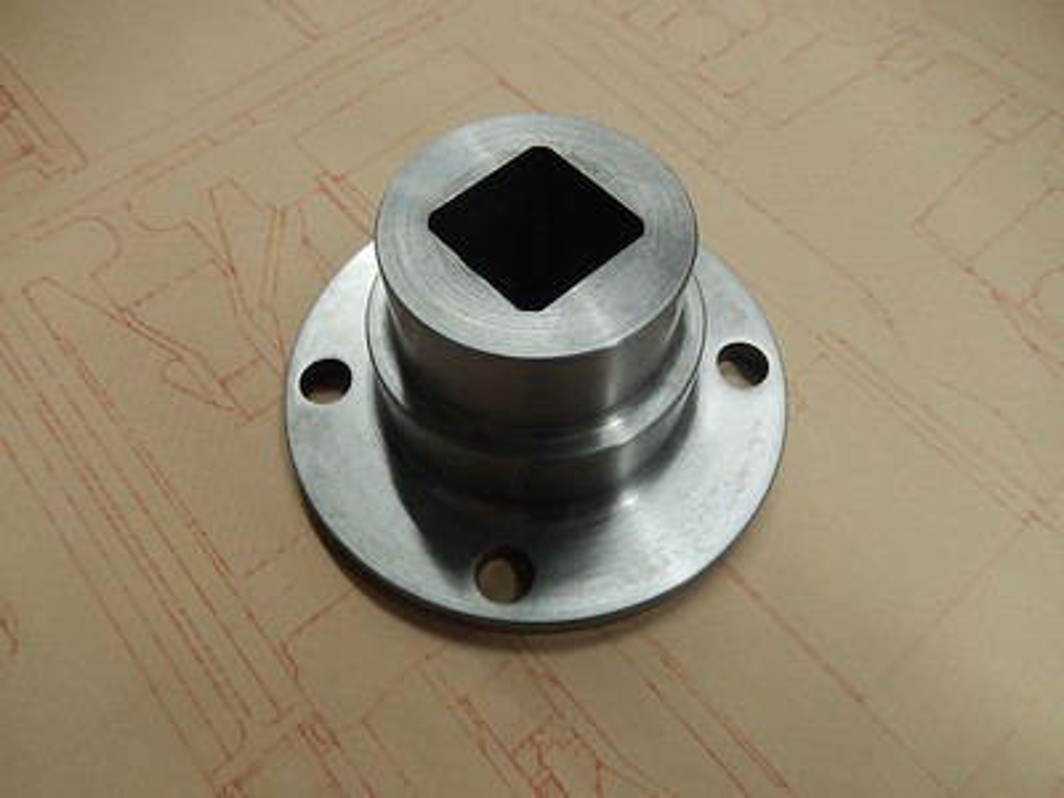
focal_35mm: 25
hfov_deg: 69.4
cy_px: 399
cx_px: 532
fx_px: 768
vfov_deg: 54.9
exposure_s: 1/30
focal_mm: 4.5
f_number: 3.4
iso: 200
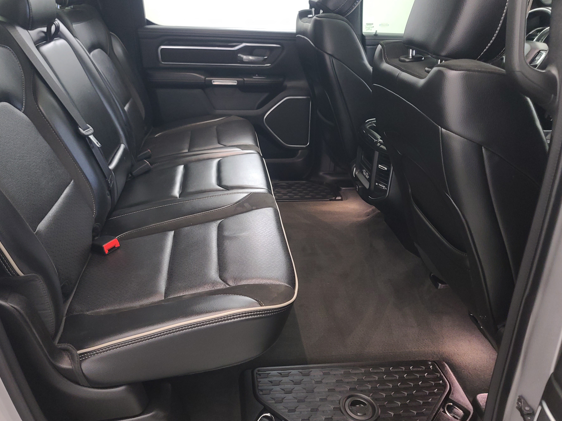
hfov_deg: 63.4
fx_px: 455
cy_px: 197
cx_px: 261
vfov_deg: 49.7
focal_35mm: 28
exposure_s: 1/24
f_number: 1.8
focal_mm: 7
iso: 1250
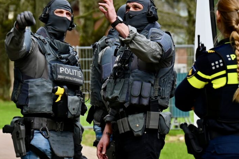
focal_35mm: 192
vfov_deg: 7.1
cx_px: 96
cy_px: 85
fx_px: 1274
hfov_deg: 10.7
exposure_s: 1/200
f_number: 6.3
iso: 125
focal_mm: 130
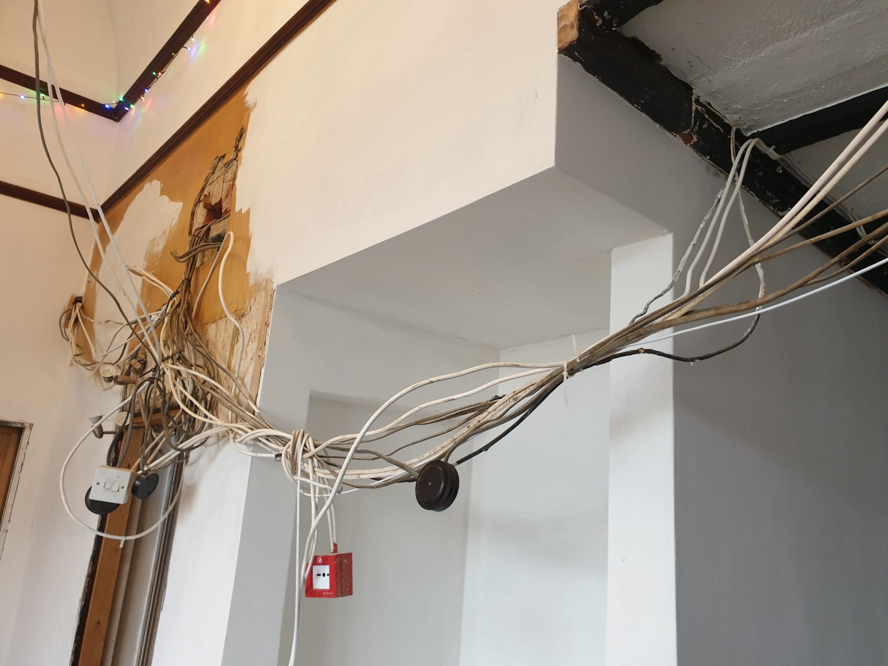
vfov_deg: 53.1
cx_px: 444
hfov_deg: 67.3
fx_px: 667
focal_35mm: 26
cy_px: 333
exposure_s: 1/25
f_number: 2.4
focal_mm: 4.3
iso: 320
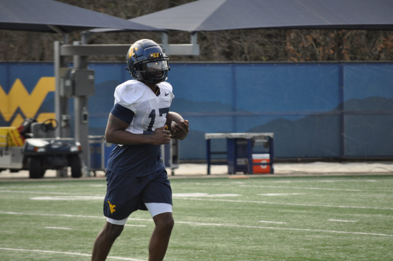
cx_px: 196
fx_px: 3271
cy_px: 130
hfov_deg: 6.9
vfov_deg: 4.6
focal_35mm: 300
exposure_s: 1/250
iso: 220
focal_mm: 200
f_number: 5.6
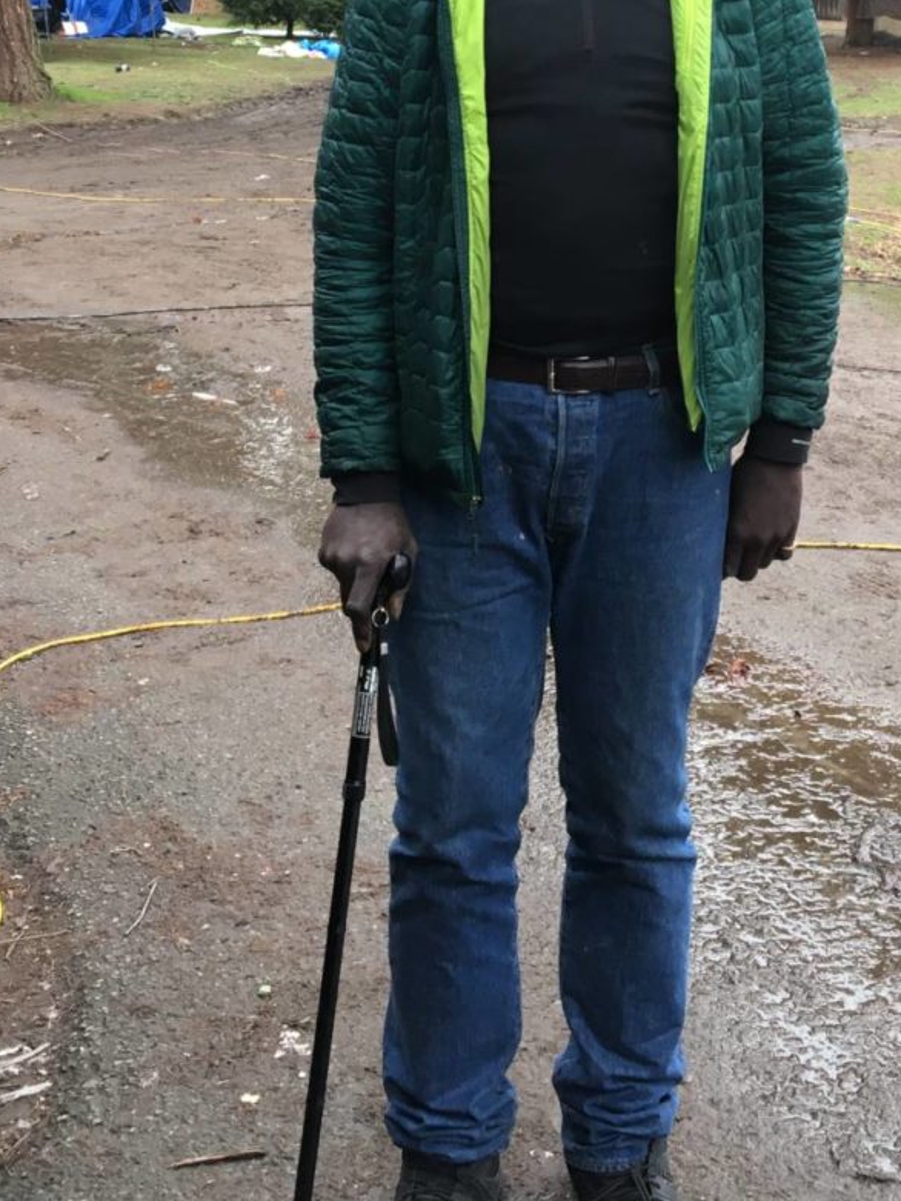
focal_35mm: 57
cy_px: 168
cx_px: 549
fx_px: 1978
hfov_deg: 25.6
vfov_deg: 32.4
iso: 25
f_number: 2.2
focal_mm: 4.15
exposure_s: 1/30
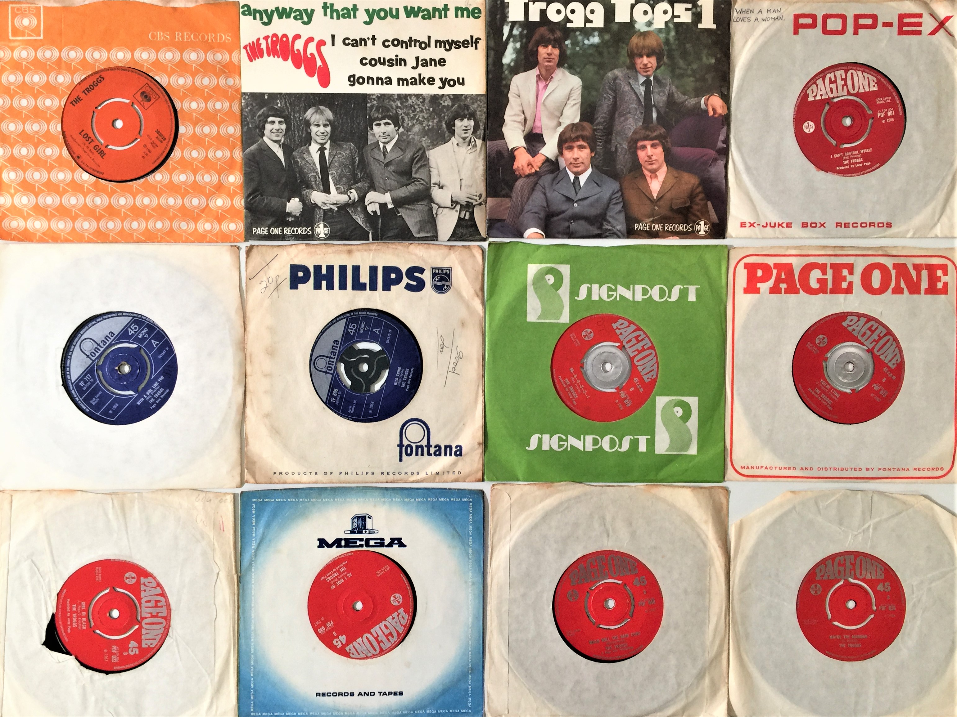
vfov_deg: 48.2
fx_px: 802
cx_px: 478
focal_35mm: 29
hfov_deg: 61.7
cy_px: 358
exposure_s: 1/33
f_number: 2.2
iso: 64
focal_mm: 4.15
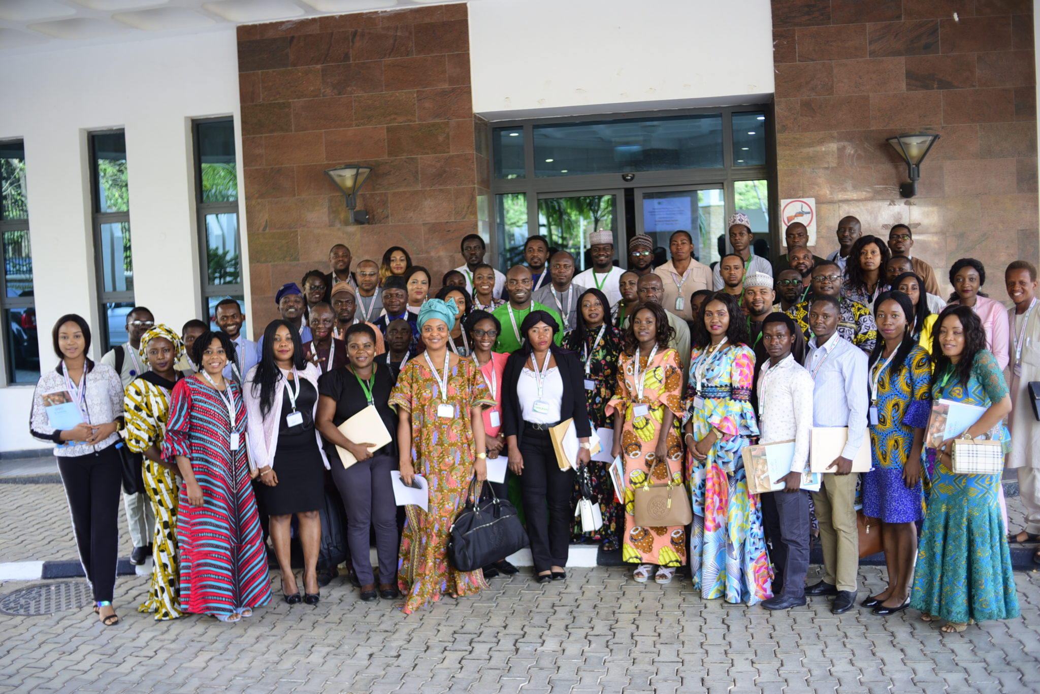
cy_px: 347
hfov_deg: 54.4
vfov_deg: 37.9
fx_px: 1011
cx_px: 520
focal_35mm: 35
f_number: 2
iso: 125
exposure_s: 1/100
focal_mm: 35
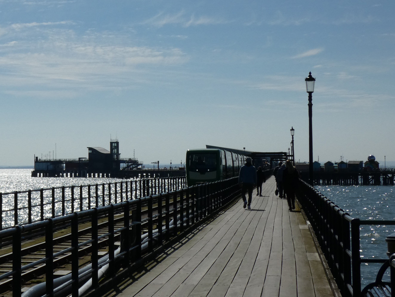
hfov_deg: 36.2
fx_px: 605
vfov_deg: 27.5
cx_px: 198
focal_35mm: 53
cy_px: 148
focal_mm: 9.5
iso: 80
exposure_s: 1/800
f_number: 5
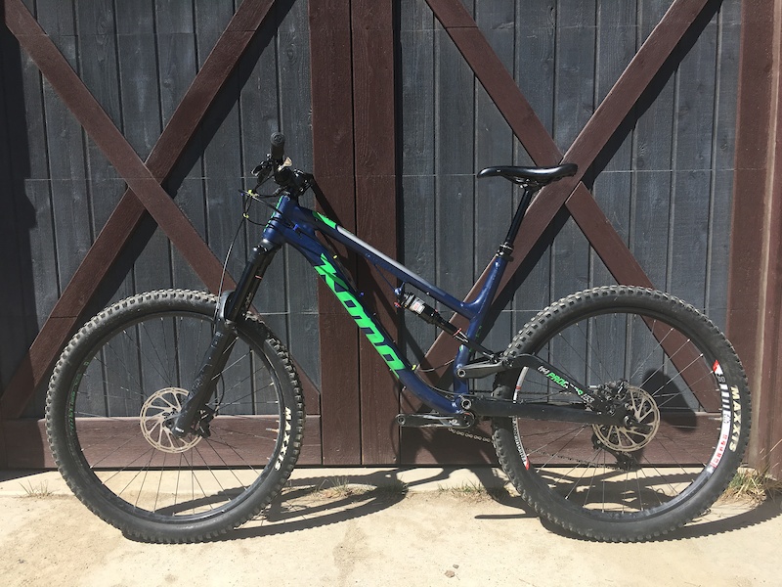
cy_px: 294
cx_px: 391
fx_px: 655
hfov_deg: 61.7
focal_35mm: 29
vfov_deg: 48.2
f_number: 2.2
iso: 25
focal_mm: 4.15
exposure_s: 1/1099
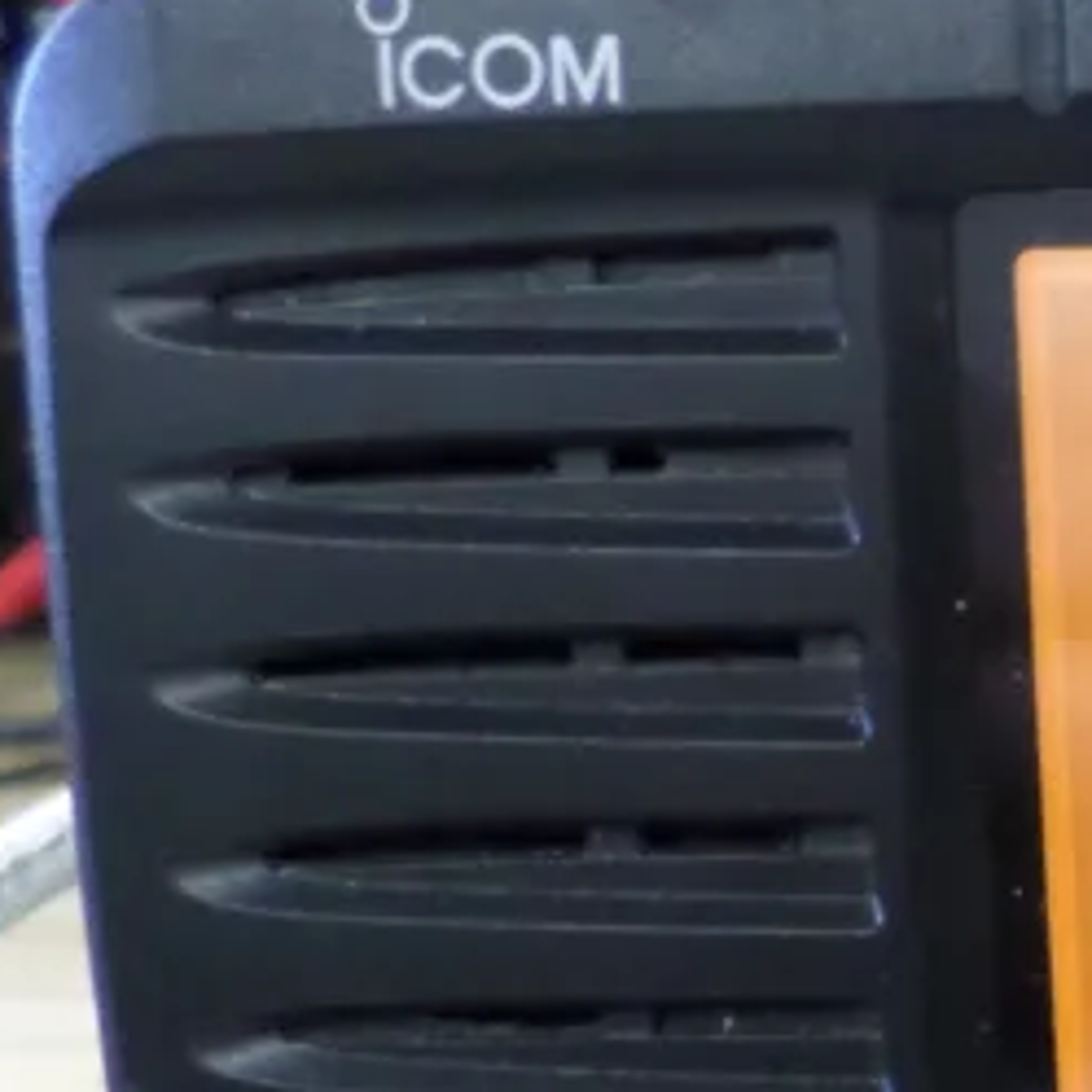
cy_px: 965
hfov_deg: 18.9
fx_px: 2855
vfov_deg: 21.2
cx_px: 1664
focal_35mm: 80
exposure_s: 1/30
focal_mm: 4.5
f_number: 2.5
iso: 320
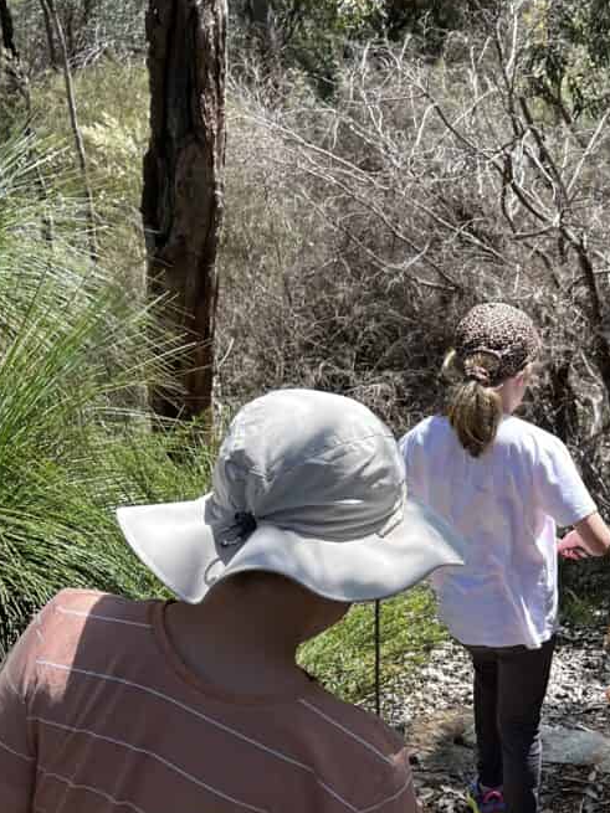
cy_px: 565
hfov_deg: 23.2
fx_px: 1434
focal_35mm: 61
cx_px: 583
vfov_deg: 31.4
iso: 50
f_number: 1.5
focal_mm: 5.7
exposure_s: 1/909
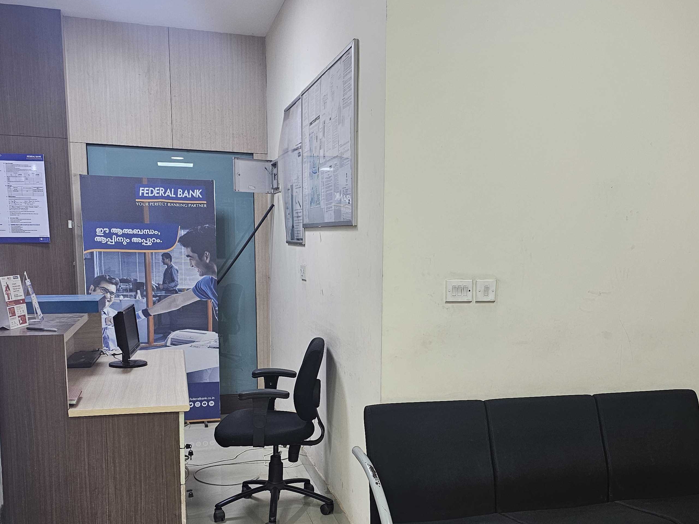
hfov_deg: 51.1
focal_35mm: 36
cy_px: 349
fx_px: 727
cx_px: 406
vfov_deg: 39.2
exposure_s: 1/100
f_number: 1.7
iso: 200
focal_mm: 6.3
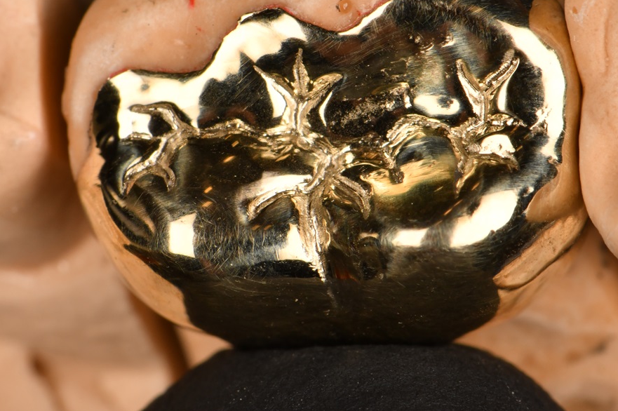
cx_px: 294
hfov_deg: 8.5
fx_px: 4134
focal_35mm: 241
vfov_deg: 5.7
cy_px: 186
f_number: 32
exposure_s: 1/160
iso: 200
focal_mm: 105
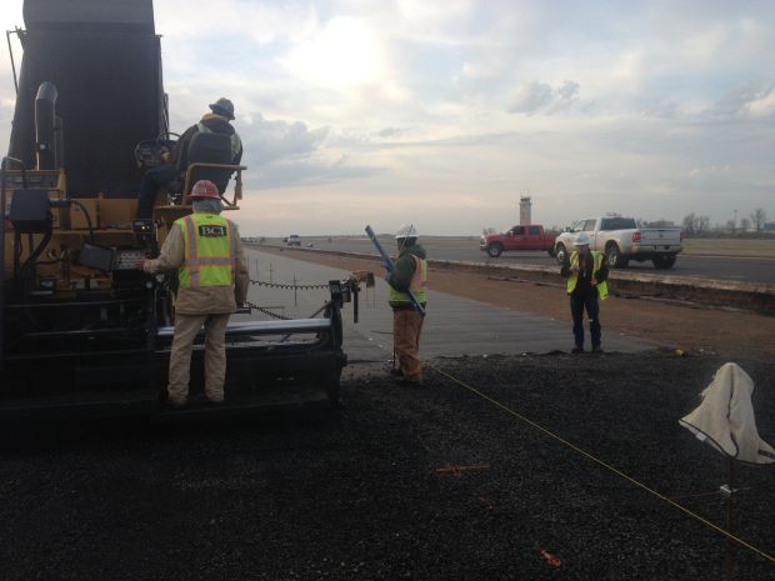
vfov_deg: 40.7
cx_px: 388
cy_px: 290
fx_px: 784
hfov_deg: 52.6
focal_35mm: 35
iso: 50
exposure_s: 1/295
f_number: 2.4
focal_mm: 4.28
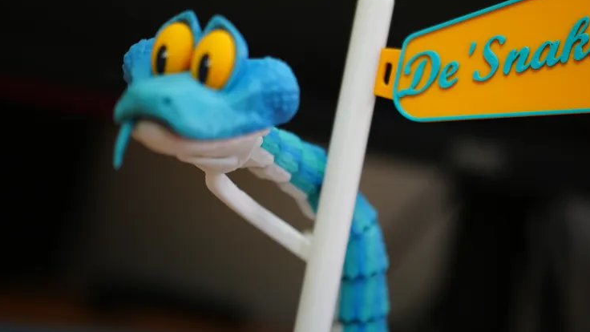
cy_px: 120
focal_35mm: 75
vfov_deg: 16.1
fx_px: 1169
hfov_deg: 28.3
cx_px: 359
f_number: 1.8
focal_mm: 35
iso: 320
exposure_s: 1/100
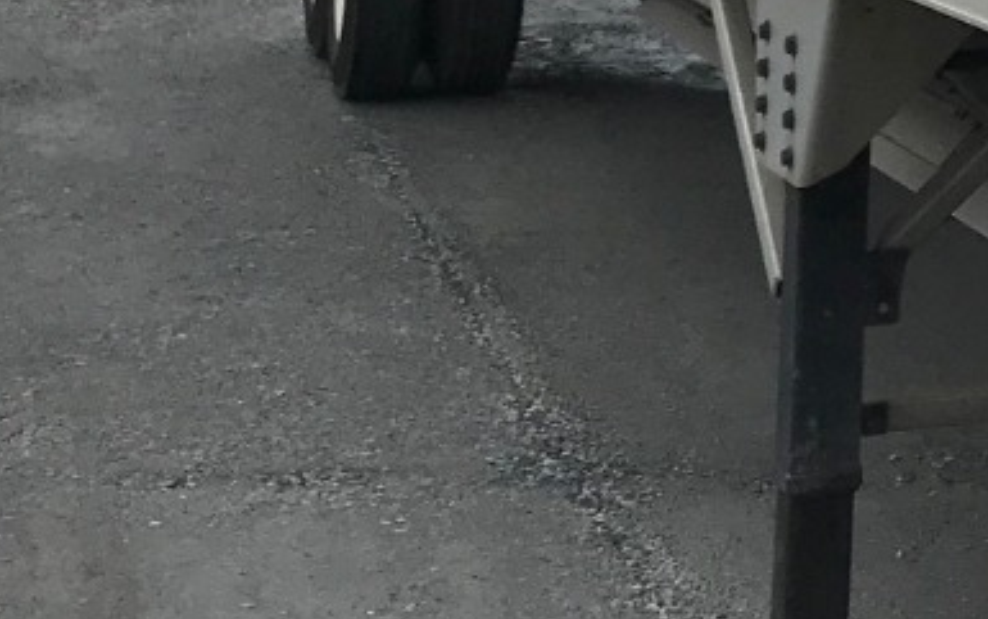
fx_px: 2990
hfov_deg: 16.6
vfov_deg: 10.6
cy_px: -691
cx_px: 1606
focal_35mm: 111
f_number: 1.8
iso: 20
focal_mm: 3.99
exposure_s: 1/1408
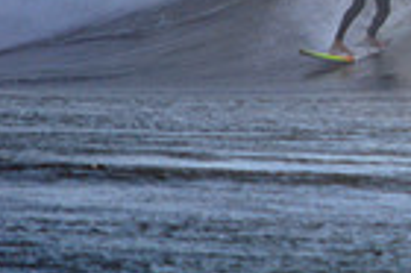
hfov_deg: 1.9
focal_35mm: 1068
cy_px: 47
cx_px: 564
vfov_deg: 1.3
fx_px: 12179
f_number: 5.6
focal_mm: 200
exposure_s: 1/1250
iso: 400
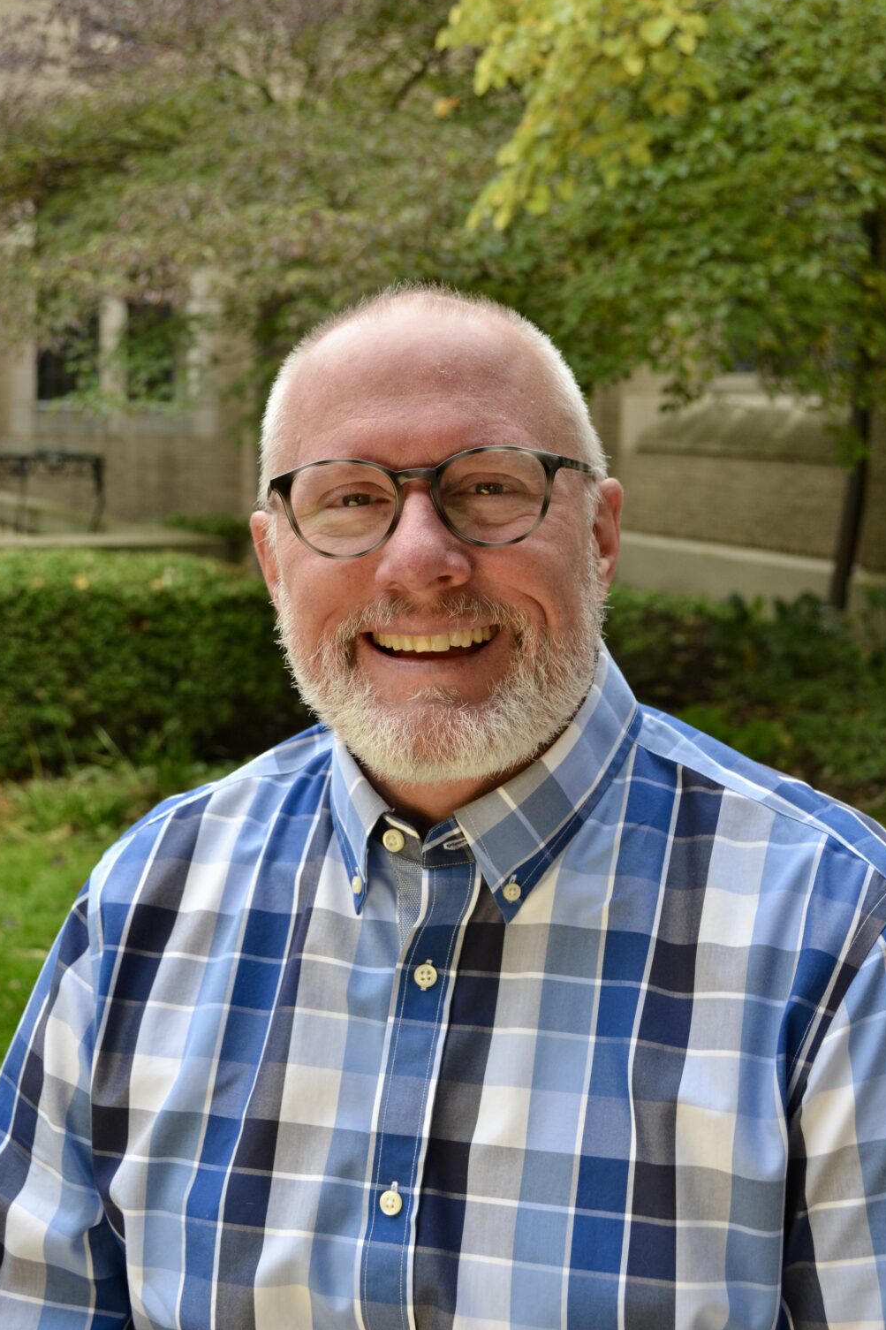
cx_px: 446
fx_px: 1809
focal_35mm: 49
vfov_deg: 40.3
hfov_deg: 27.5
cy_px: 652
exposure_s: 1/200
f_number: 5.6
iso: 450
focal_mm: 32
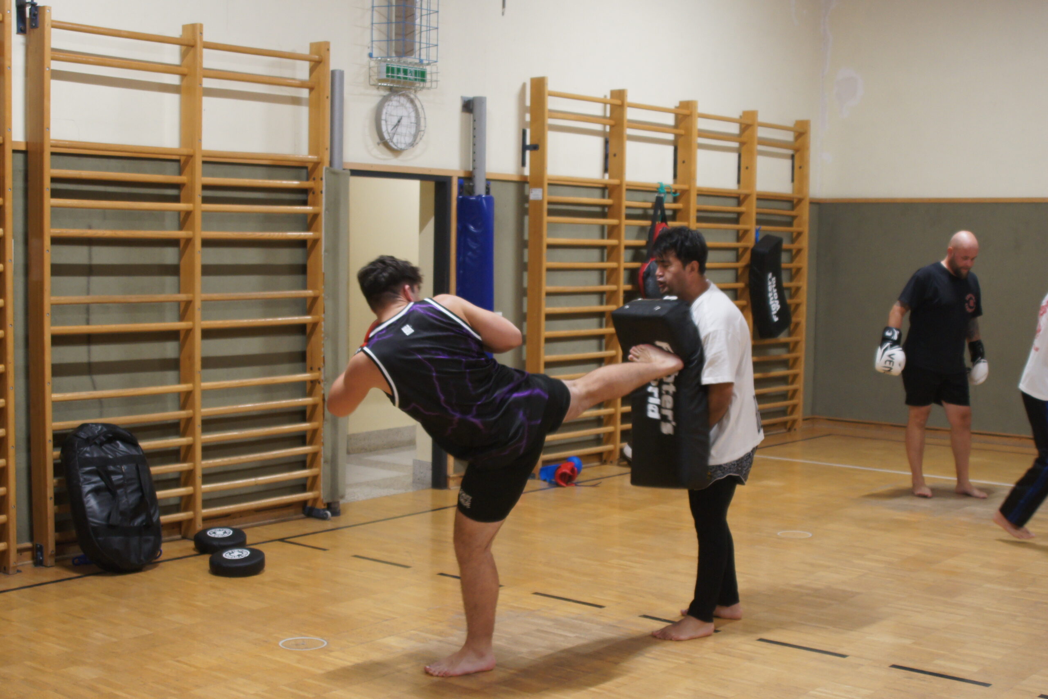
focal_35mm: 45
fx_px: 1310
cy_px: 350
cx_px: 524
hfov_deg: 43.6
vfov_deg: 29.9
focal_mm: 30
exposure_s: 1/60
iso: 800
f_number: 3.5
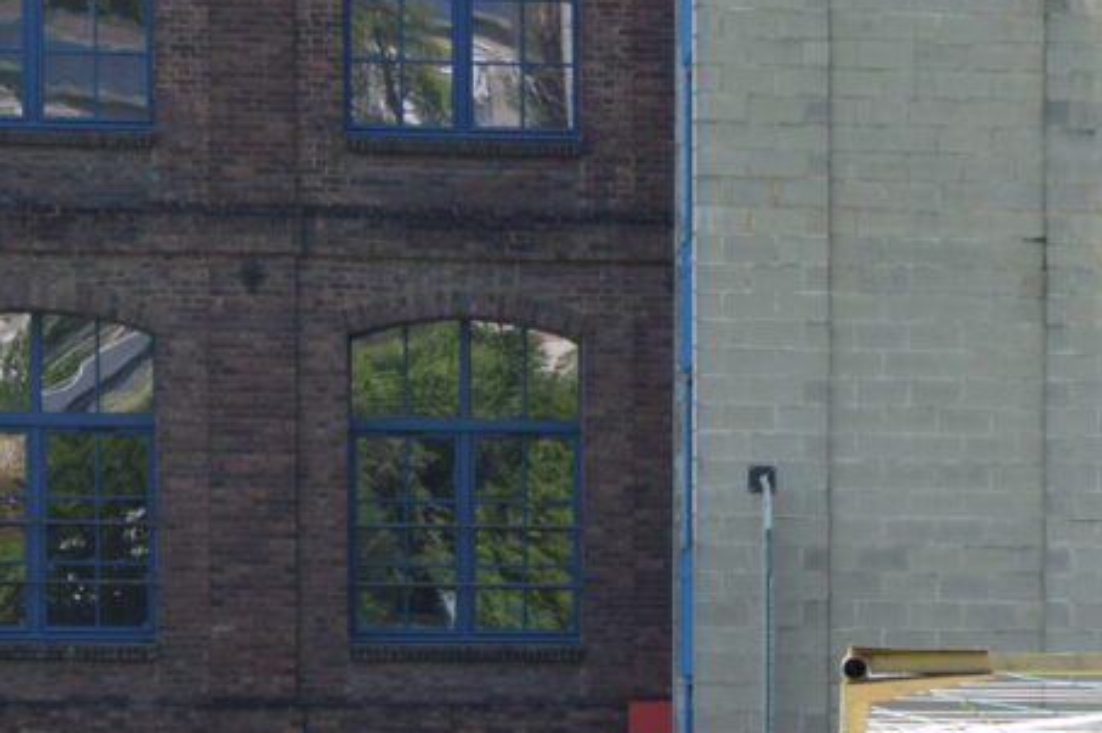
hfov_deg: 8.0
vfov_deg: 5.4
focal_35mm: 254
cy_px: 723
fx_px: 7769
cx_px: 1299
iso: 220
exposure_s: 1/250
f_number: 8
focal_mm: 50
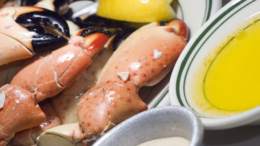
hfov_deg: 22.5
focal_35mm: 95
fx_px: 655
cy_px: 65
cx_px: 129
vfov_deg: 12.7
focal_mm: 60
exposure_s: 1/60
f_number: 8
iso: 200
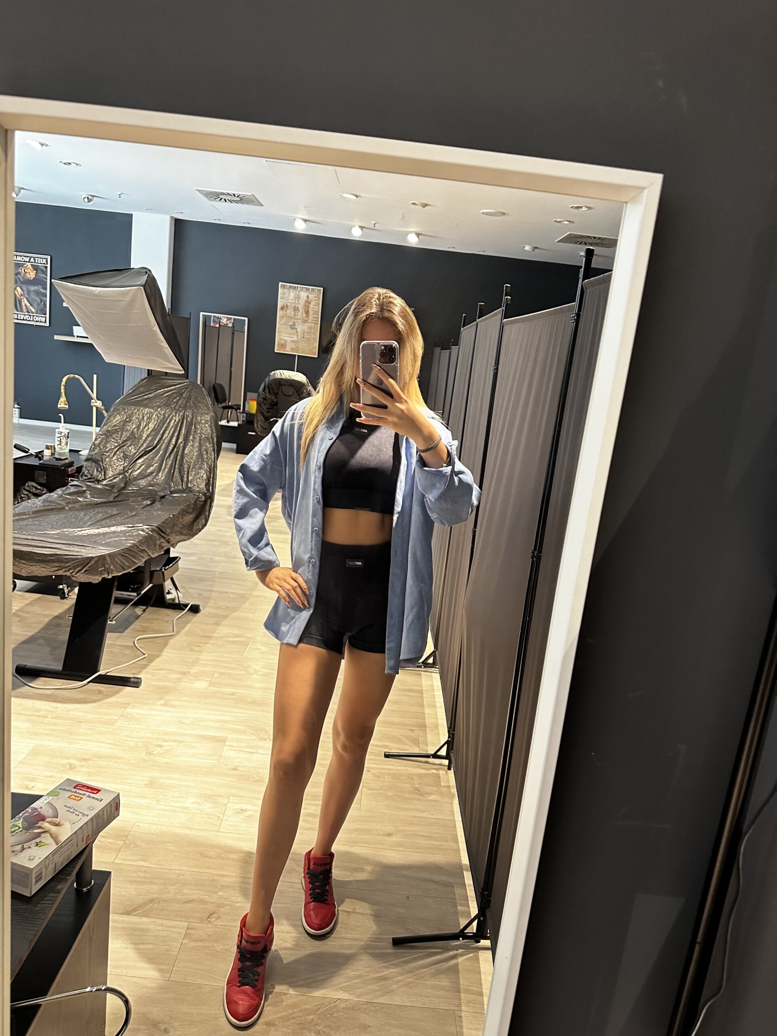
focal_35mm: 24
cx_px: 388
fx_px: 718
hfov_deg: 56.8
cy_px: 518
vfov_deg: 71.6
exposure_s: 1/50
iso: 250
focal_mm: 6.86
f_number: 1.78
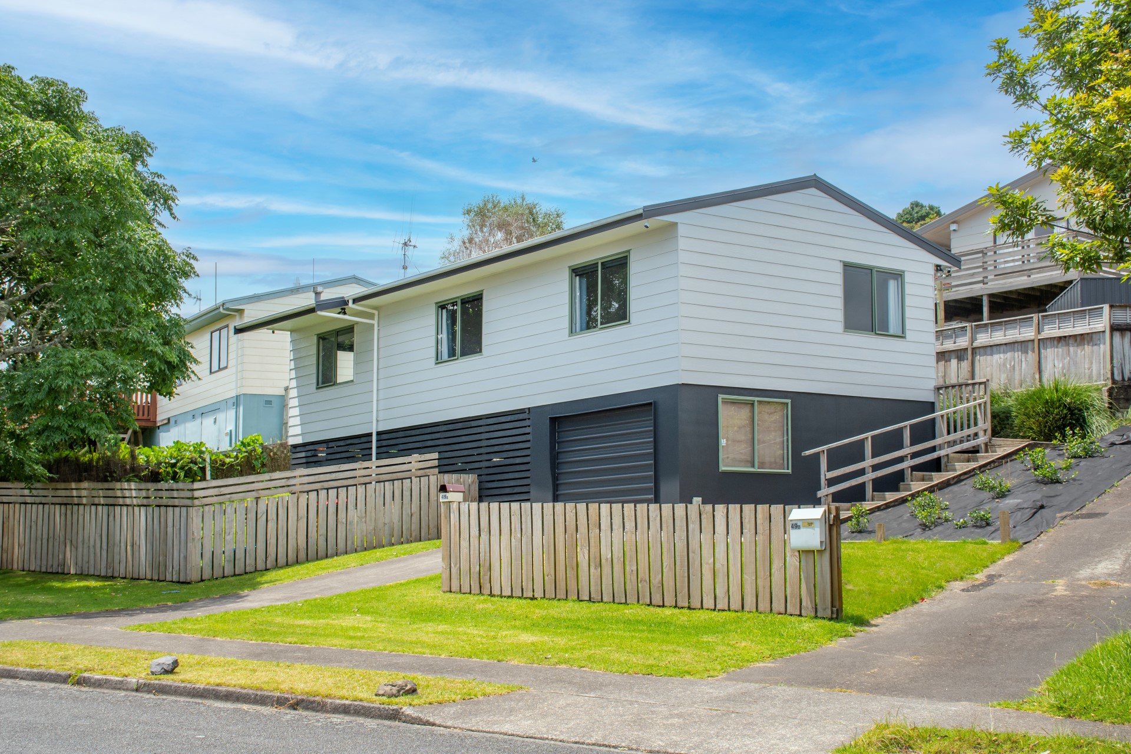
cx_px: 566
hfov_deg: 41.1
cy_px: 377
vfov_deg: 28.1
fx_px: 1508
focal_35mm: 48
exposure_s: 1/1000
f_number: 7.1
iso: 250
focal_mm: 32
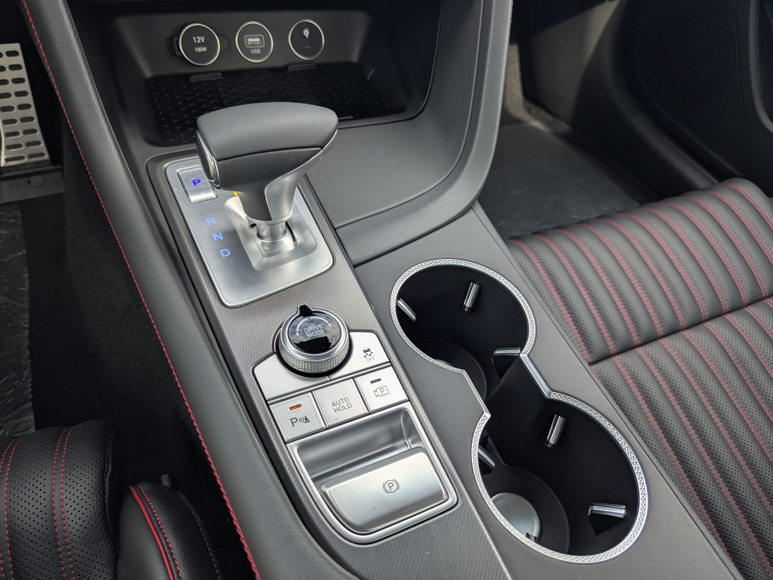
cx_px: 386
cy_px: 290
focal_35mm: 24
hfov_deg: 71.6
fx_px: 536
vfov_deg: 56.8
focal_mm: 6.81
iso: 41
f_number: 1.85
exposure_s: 1/284
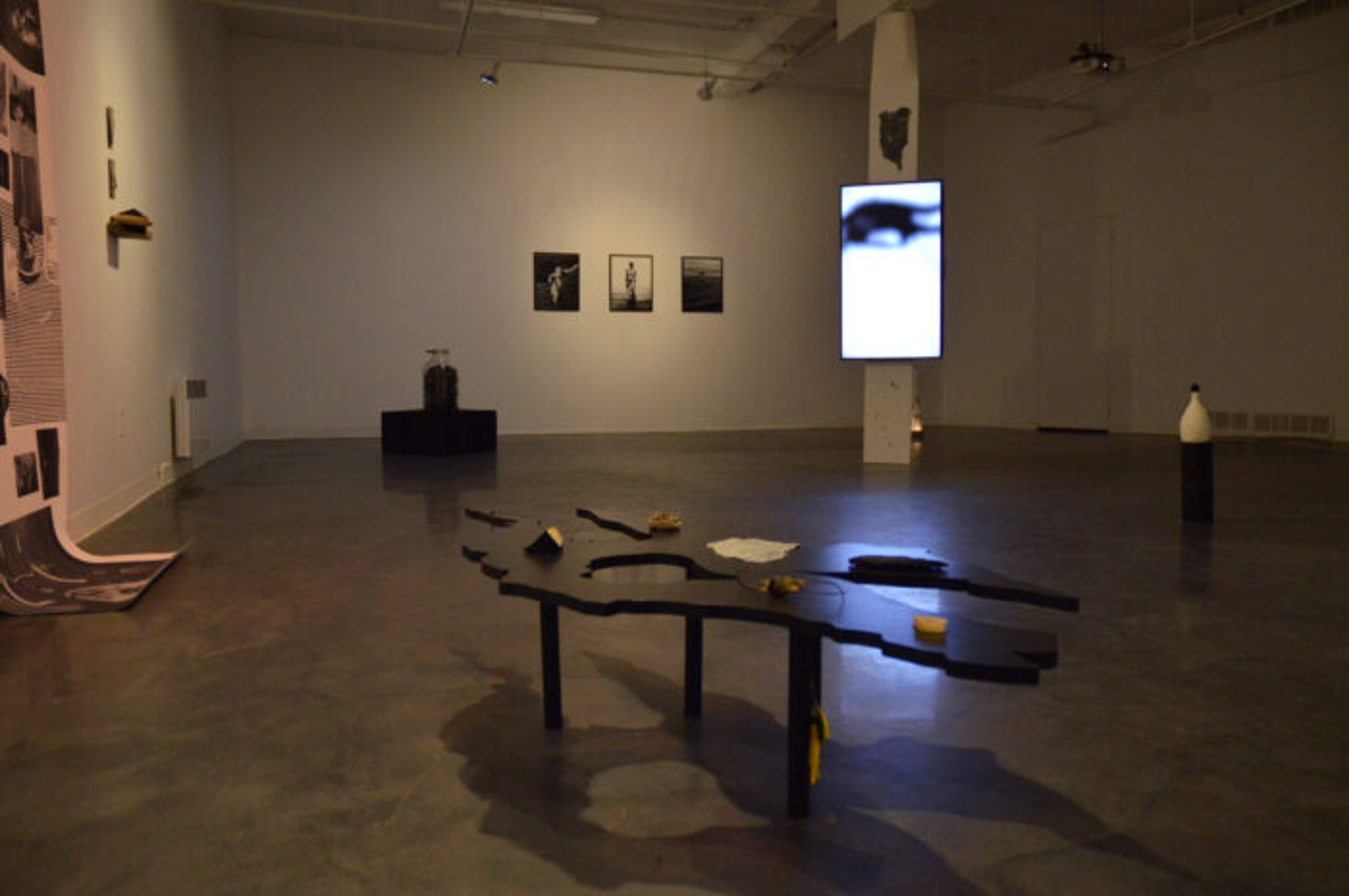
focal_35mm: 27
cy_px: 448
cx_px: 674
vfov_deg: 47.8
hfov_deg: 67.4
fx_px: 1011
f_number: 4
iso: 1600
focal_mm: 18
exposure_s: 1/100
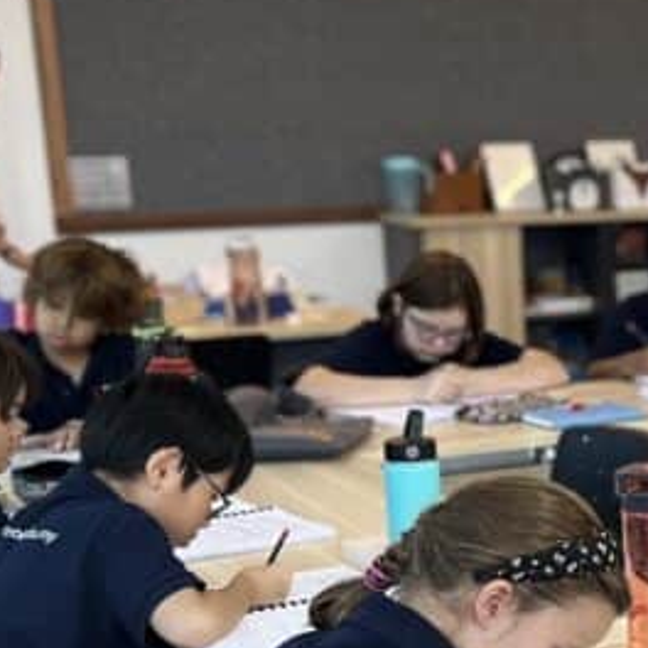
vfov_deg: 19.3
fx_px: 1885
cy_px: 513
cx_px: 1048
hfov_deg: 17.1
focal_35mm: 89
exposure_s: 1/72
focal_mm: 5.7
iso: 125
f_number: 1.5
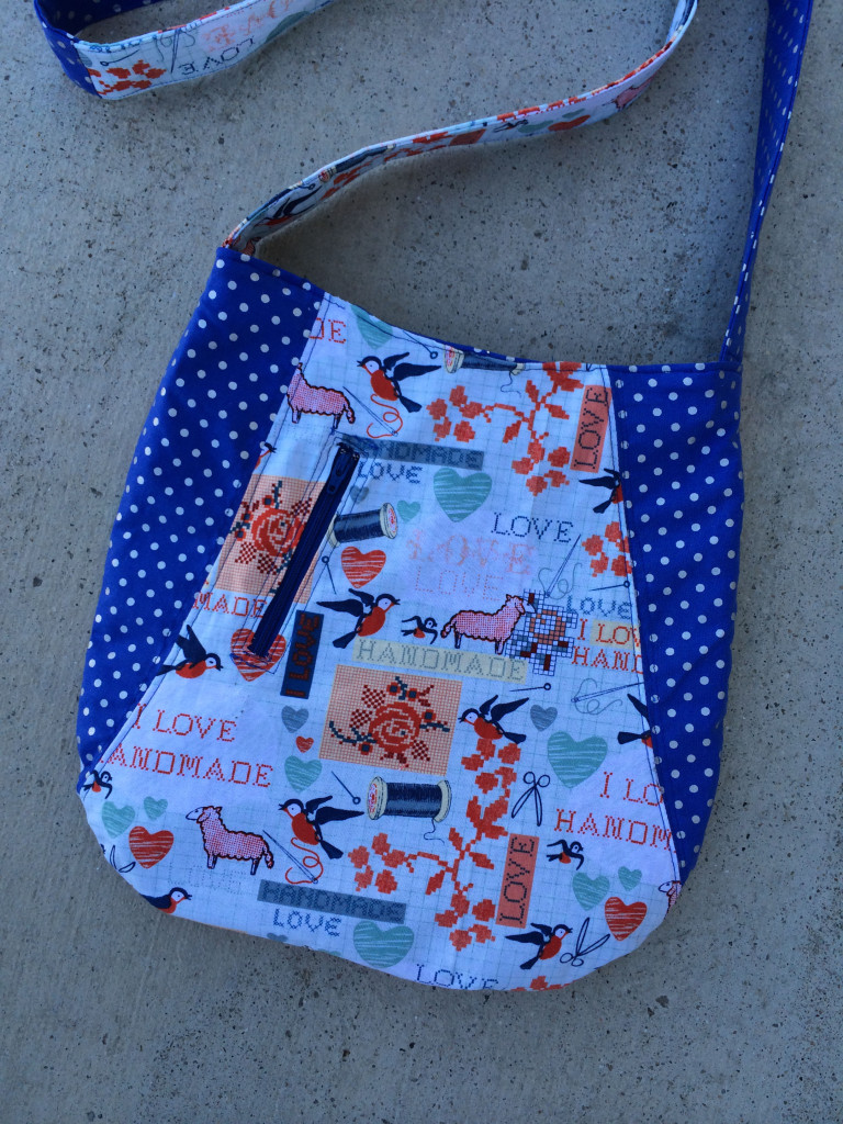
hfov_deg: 46.8
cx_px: 422
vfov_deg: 60.0
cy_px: 562
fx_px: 974
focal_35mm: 30
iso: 32
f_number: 2.2
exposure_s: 1/477
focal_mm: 4.12
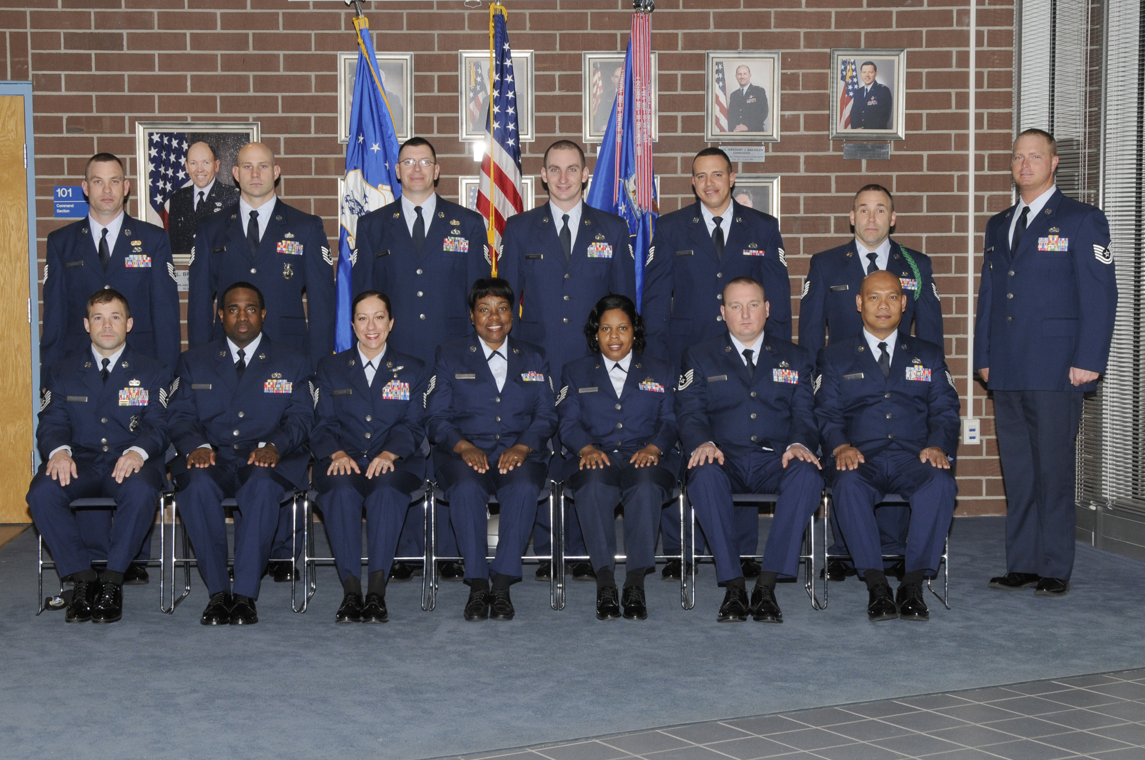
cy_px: 380
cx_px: 572
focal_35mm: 48
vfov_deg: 28.0
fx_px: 1524
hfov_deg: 41.2
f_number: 9
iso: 320
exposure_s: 1/60
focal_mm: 32
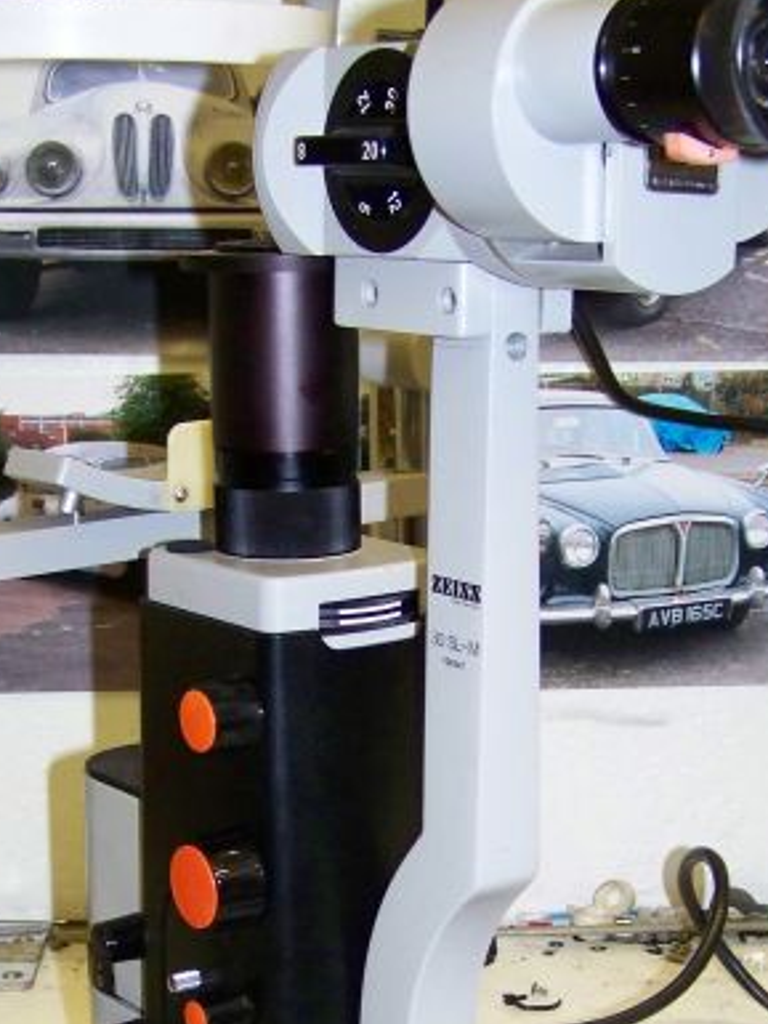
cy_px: 794
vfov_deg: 25.9
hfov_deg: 19.9
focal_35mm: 74
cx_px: 407
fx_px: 2188
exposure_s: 1/30
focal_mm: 6.3
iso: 200
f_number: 2.8
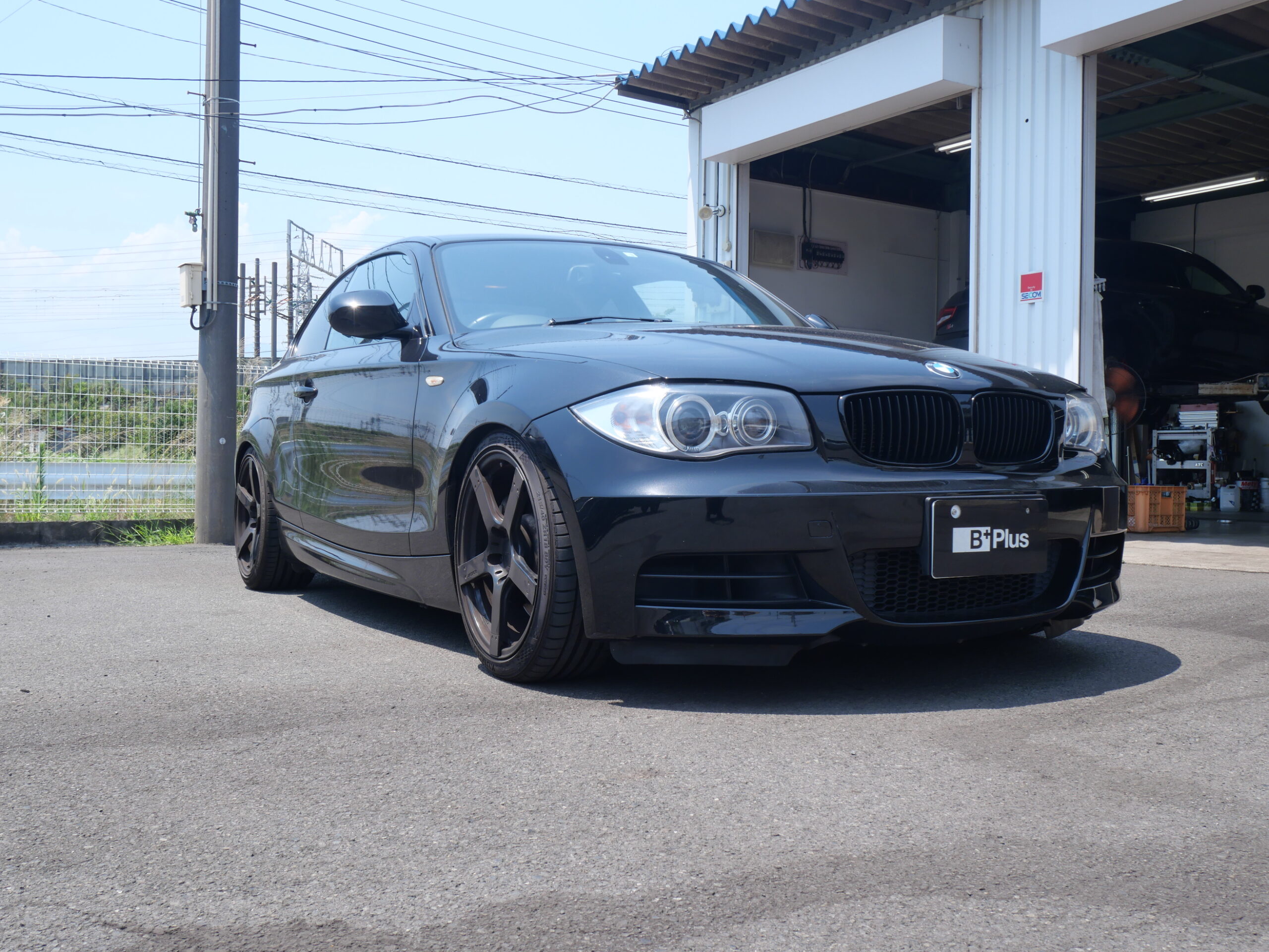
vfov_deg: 41.8
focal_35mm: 34
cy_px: 476
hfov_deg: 54.0
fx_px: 1246
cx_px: 634
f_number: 7.1
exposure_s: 1/320
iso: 200
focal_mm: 17
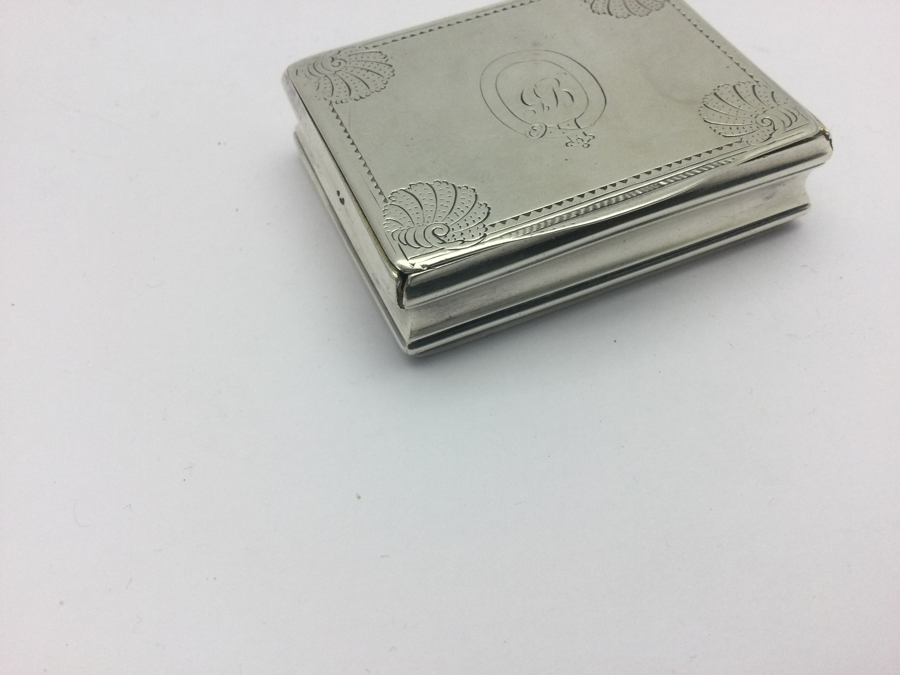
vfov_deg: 45.4
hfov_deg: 58.4
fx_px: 806
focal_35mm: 31
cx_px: 450
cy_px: 338
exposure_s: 1/33
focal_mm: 3.3
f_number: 2.4
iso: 25
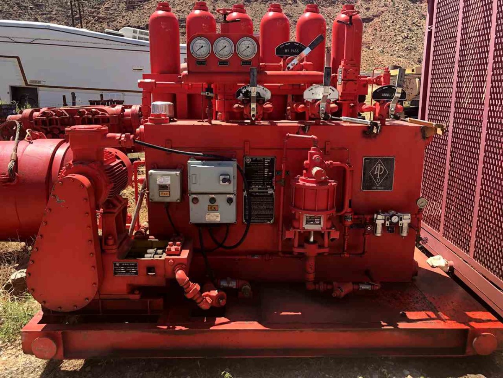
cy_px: 189
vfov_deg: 49.7
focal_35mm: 28
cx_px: 252
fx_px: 407
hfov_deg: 63.4
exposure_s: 1/539
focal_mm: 3.99
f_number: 1.8
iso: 20
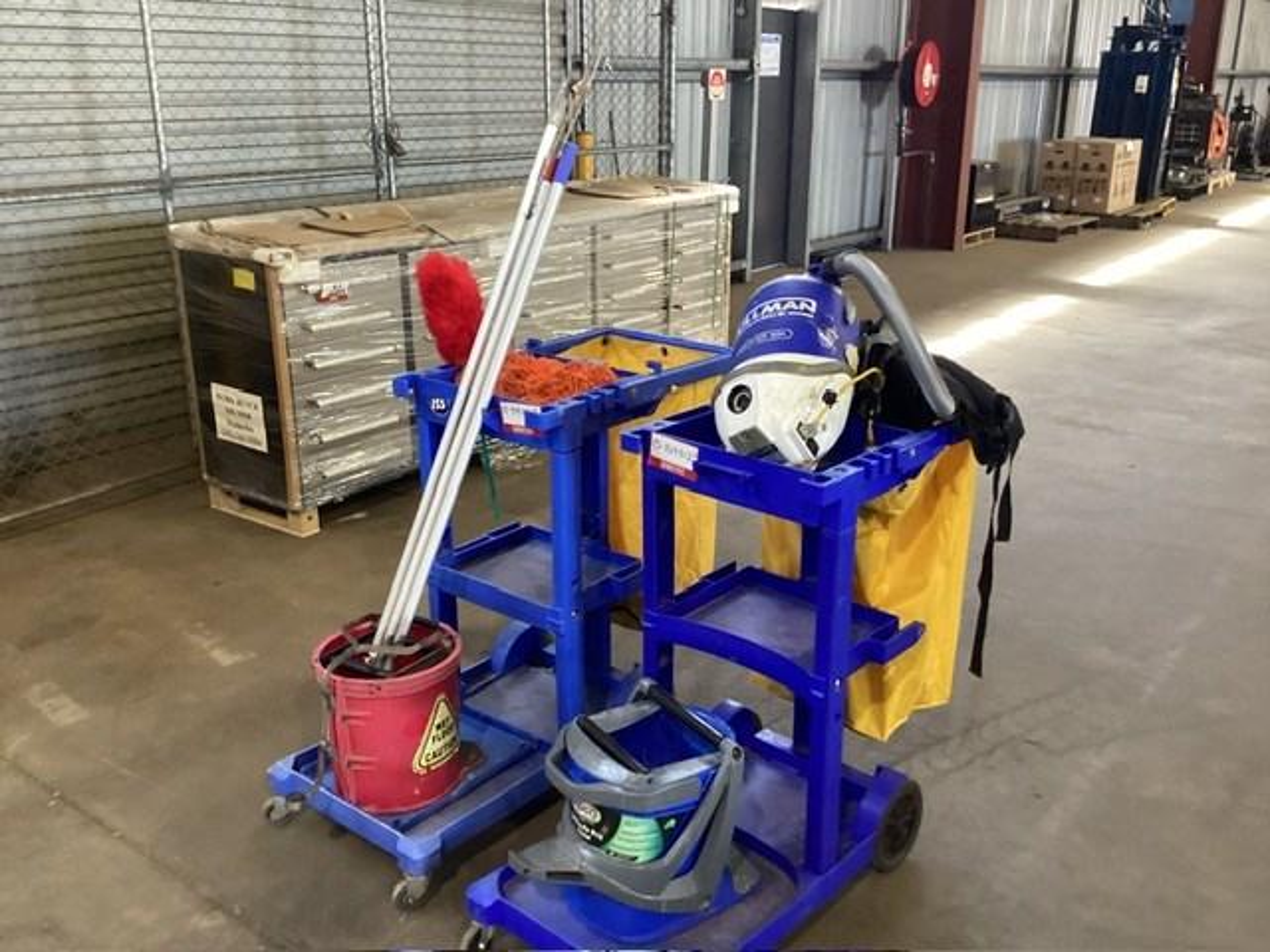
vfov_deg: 45.4
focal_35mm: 31
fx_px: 1137
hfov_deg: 58.4
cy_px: 476
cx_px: 635
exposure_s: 1/40
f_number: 2.4
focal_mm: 3.3
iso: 320
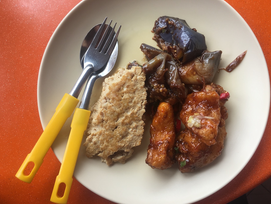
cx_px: 137
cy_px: 105
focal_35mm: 30
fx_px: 235
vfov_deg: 46.8
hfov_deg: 60.0
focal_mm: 4.15
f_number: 2.2
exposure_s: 1/248
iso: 25
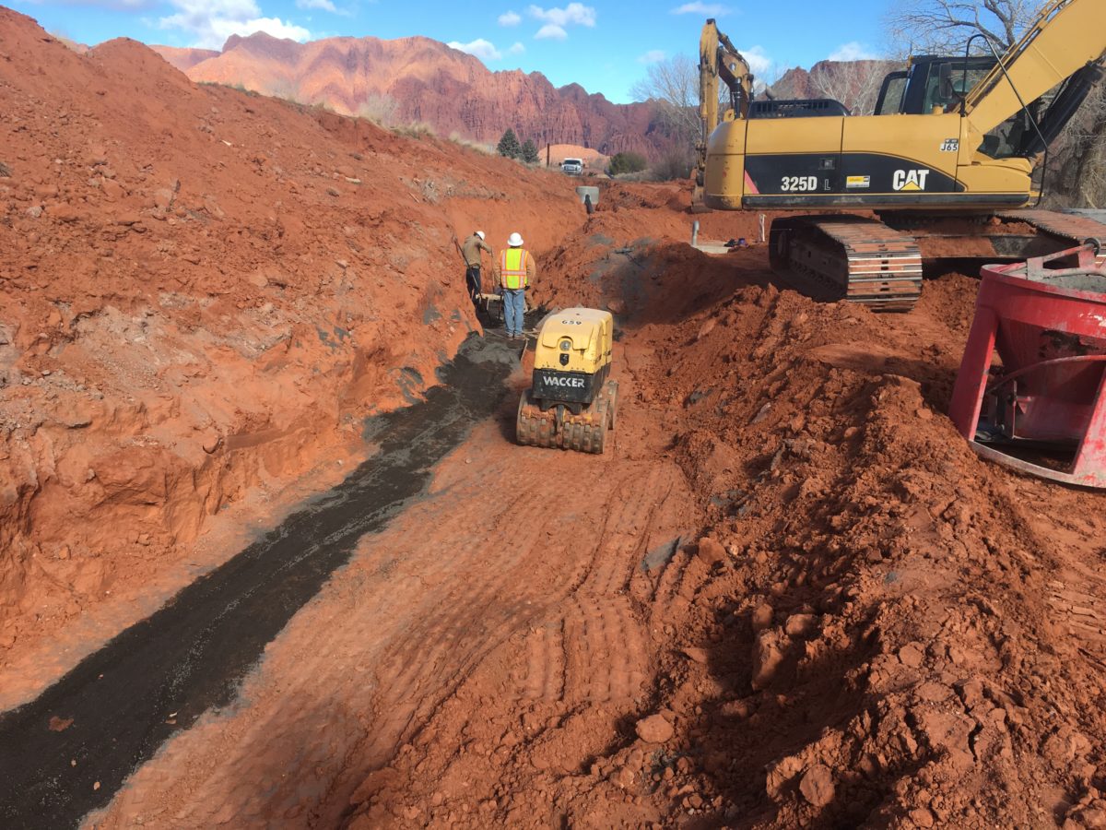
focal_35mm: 29
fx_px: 927
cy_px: 415
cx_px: 553
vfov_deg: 48.2
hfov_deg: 61.7
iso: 25
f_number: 2.2
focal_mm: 4.15
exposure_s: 1/712
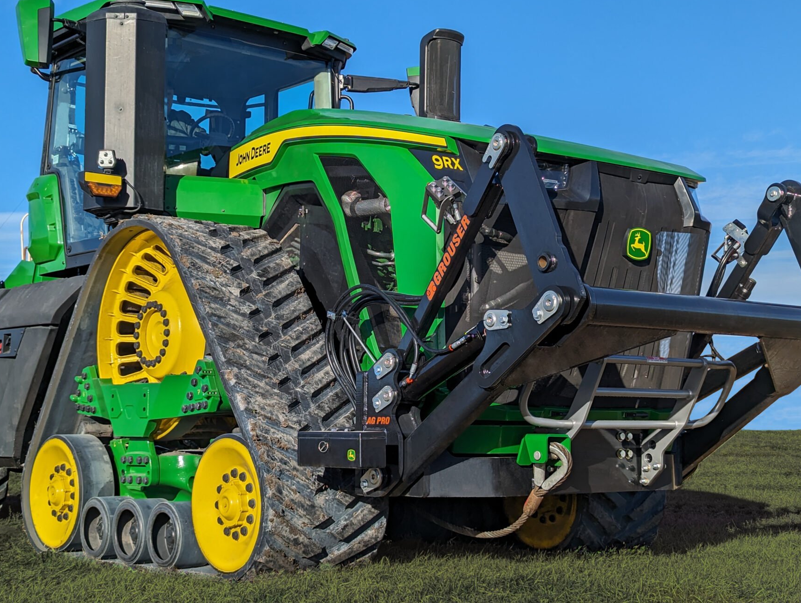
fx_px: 1321
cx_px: 403
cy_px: 315
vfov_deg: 25.7
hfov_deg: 33.7
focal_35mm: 57
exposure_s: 1/3623
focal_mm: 6.81
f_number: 1.85
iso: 45
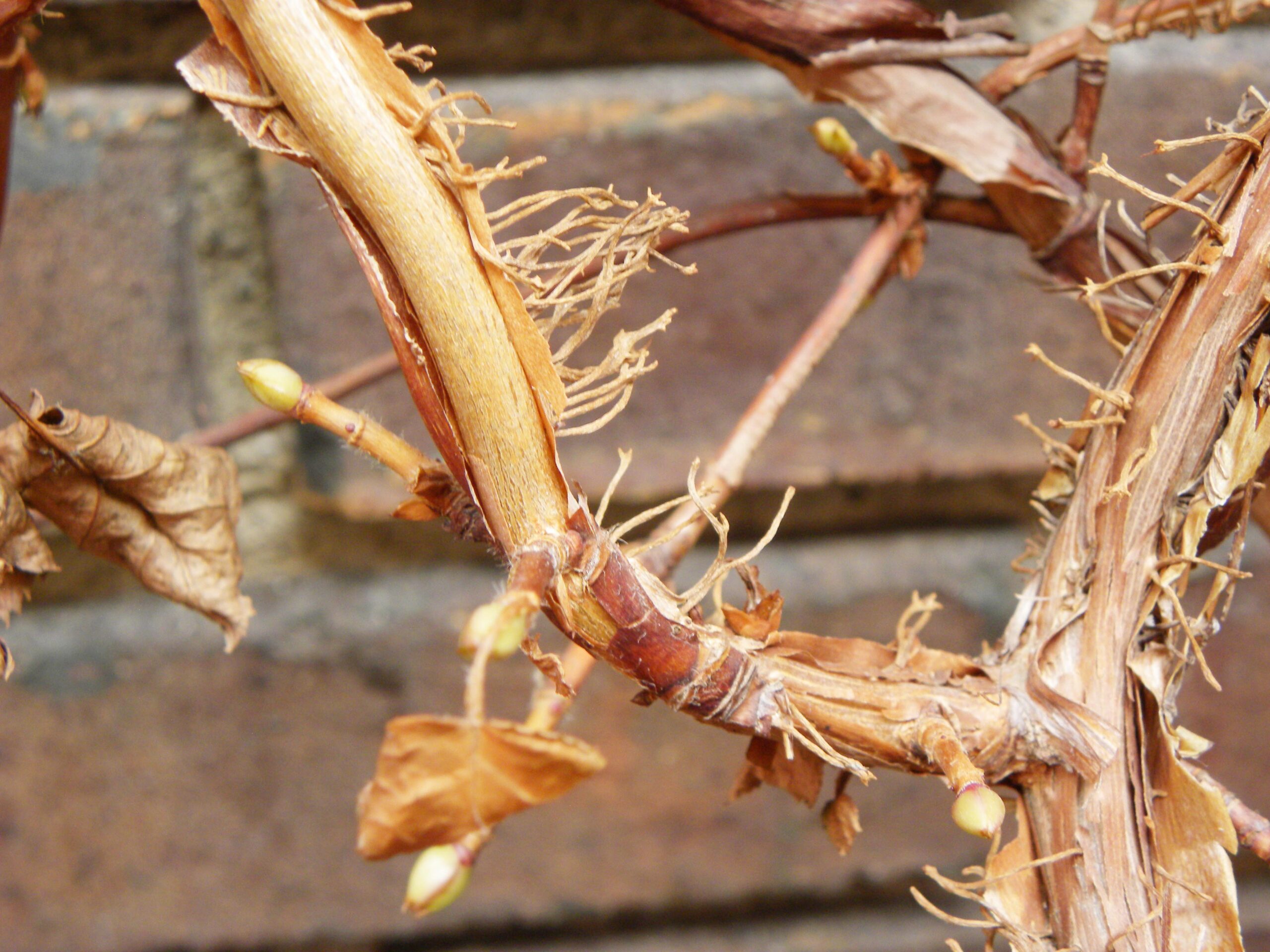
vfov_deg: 25.2
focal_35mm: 58
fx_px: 2128
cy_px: 476
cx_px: 635
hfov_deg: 33.2
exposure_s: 1/68.8
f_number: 3.5
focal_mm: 10.3
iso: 107
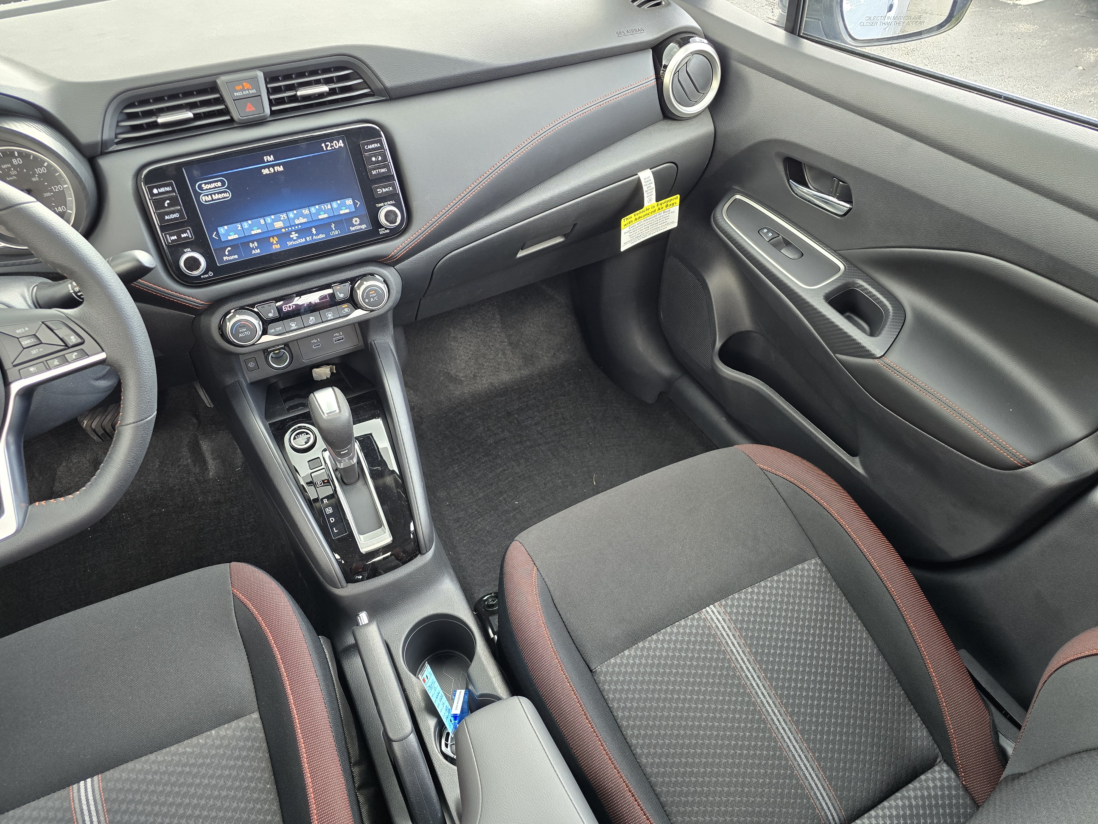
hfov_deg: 73.9
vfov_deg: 58.9
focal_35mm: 23
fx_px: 730
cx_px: 549
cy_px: 412
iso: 160
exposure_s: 1/120
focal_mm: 6.3
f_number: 1.7
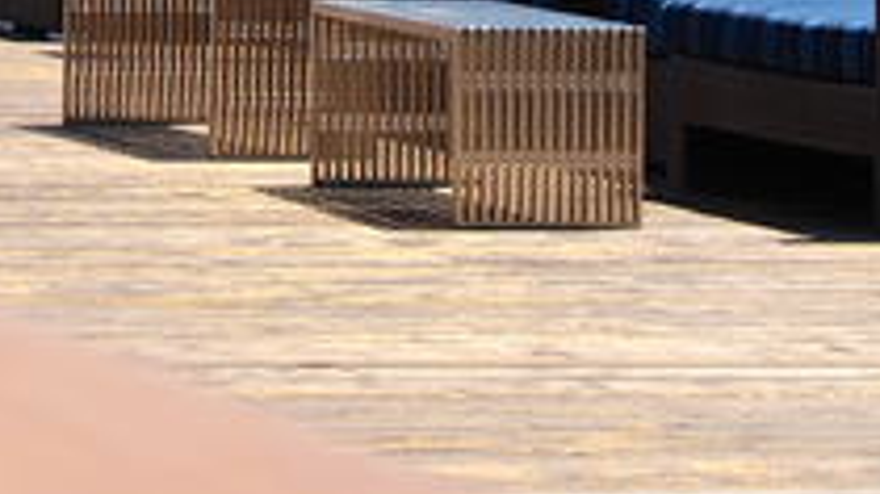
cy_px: -389
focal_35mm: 264
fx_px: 6149
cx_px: -239
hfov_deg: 8.1
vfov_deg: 4.6
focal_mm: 55
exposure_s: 1/250
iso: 100
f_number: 8
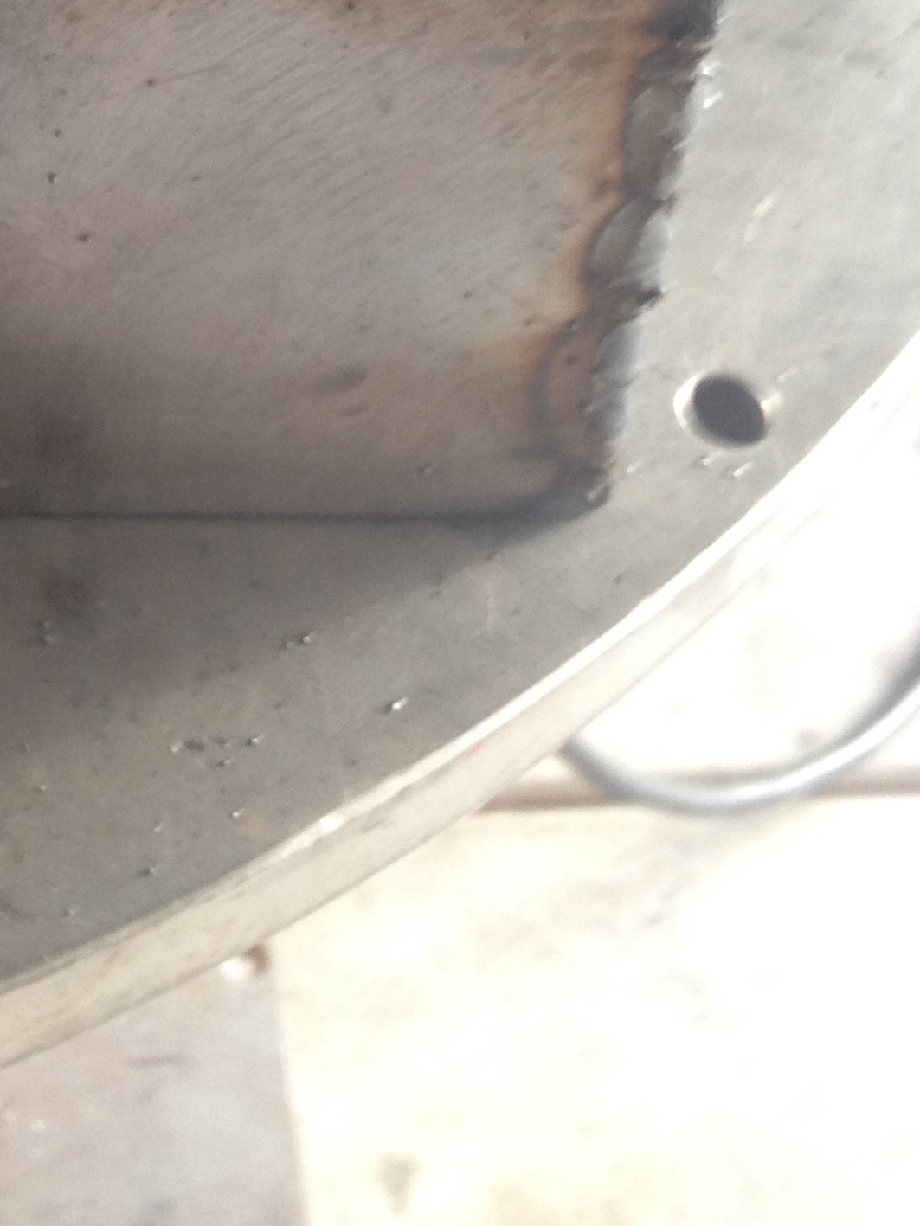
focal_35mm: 76
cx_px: -30
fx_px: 2693
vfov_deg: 24.2
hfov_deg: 18.8
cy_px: -78
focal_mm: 4.12
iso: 125
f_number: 2.4
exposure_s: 1/20
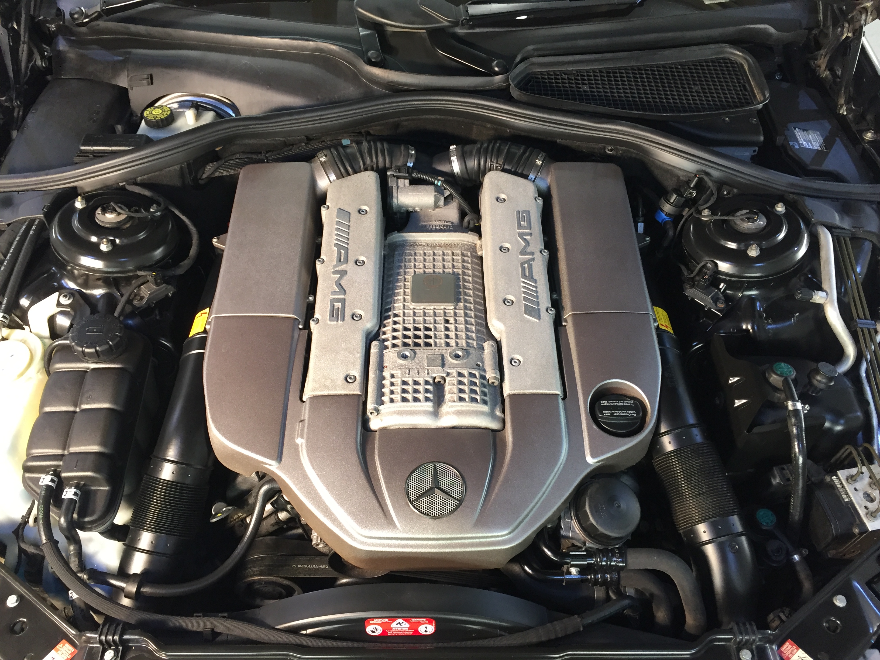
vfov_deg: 48.2
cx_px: 440
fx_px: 737
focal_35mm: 29
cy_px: 330
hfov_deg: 61.7
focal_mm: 4.15
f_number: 2.2
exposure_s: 1/33
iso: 80
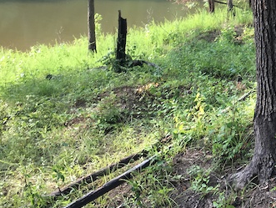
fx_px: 559
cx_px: 333
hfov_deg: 25.0
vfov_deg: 20.9
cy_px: 49
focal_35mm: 70
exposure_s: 1/120
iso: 32
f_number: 2.2
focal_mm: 4.15
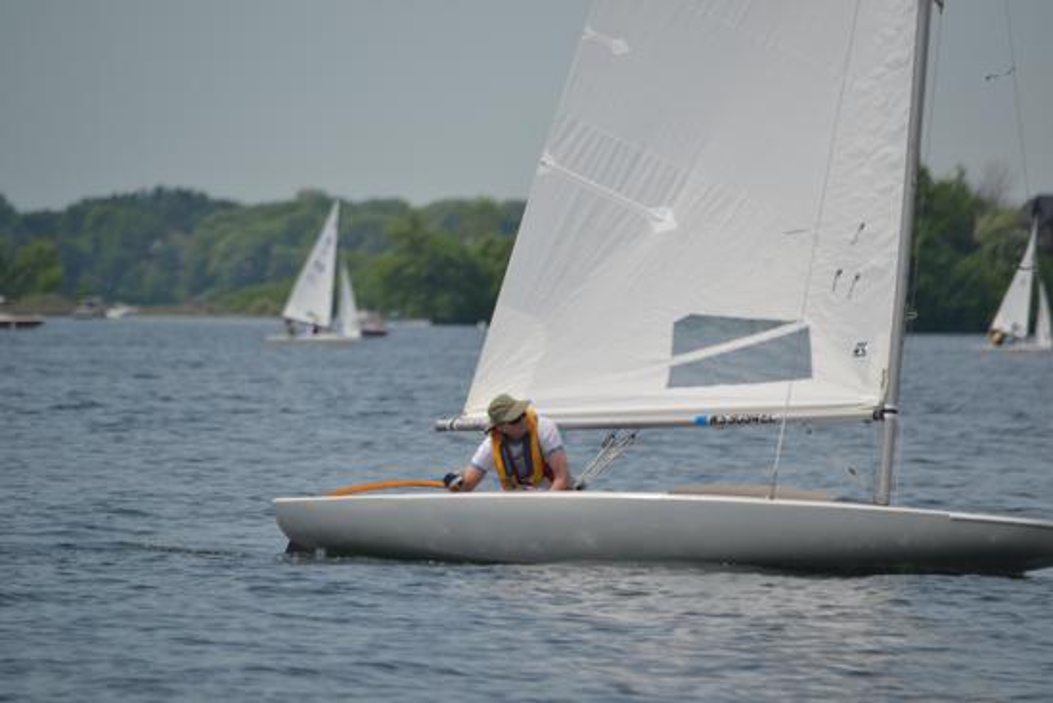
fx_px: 10532
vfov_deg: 3.8
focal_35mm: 360
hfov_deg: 5.7
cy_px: 352
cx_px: 526
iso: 100
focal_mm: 240
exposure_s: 1/400
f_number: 5.3
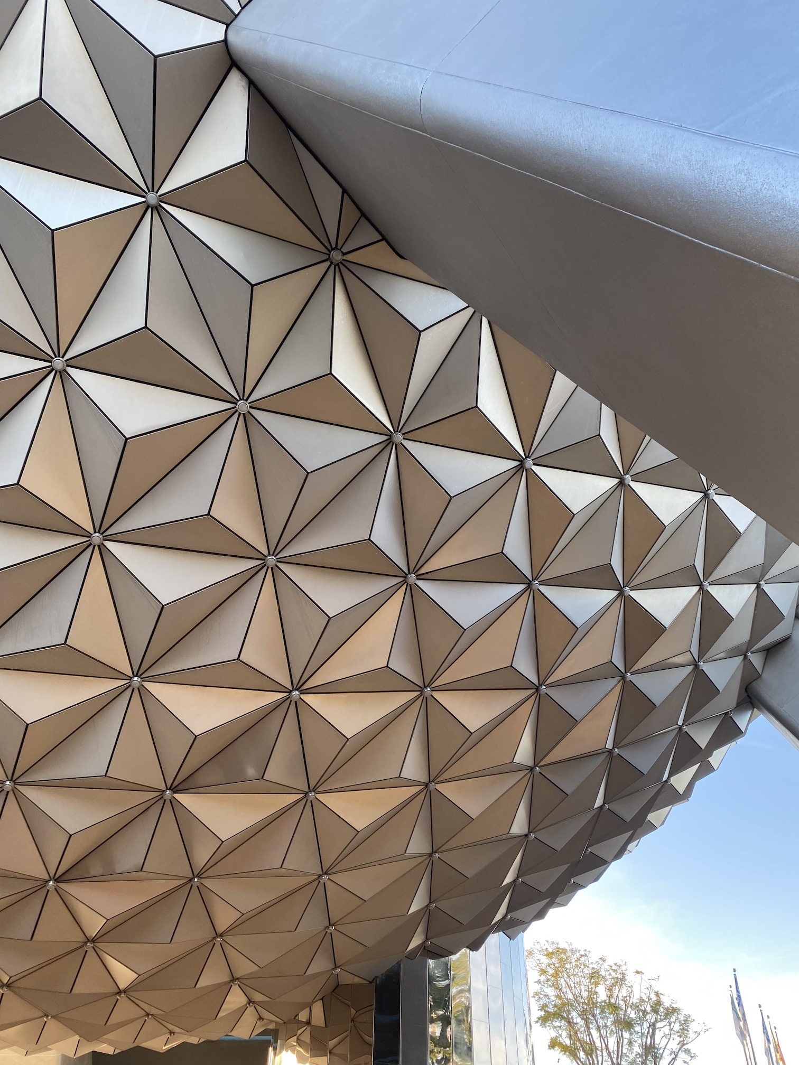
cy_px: 532
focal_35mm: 26
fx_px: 800
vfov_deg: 67.3
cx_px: 400
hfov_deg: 53.1
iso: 32
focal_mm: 4.25
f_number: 1.8
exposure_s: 1/122
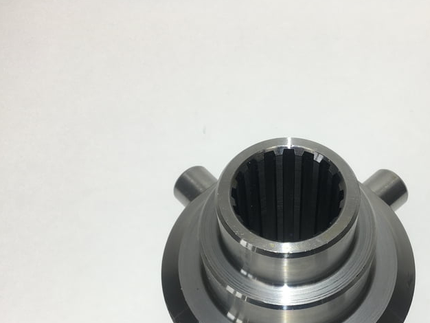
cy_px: 242
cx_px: 280
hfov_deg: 42.5
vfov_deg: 32.3
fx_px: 547
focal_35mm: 44
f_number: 2.2
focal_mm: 4.15
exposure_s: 1/121
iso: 25
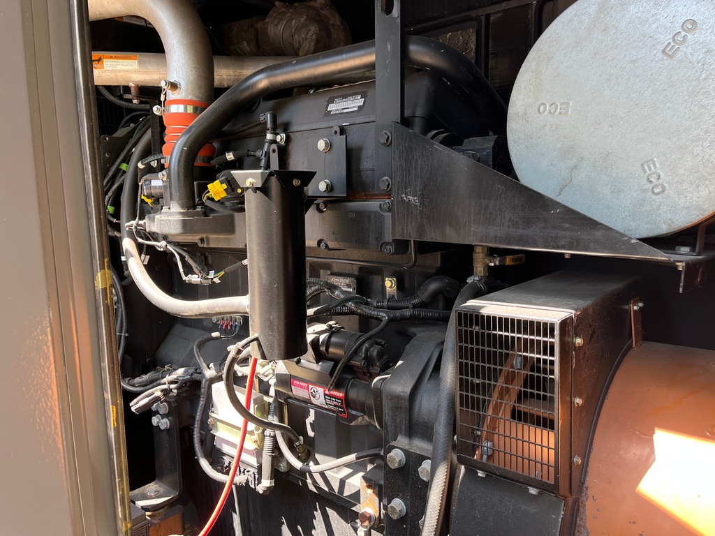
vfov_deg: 53.1
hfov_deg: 67.3
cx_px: 358
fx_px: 537
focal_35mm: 26
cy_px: 268
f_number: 1.6
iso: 64
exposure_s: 1/130
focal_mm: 5.1
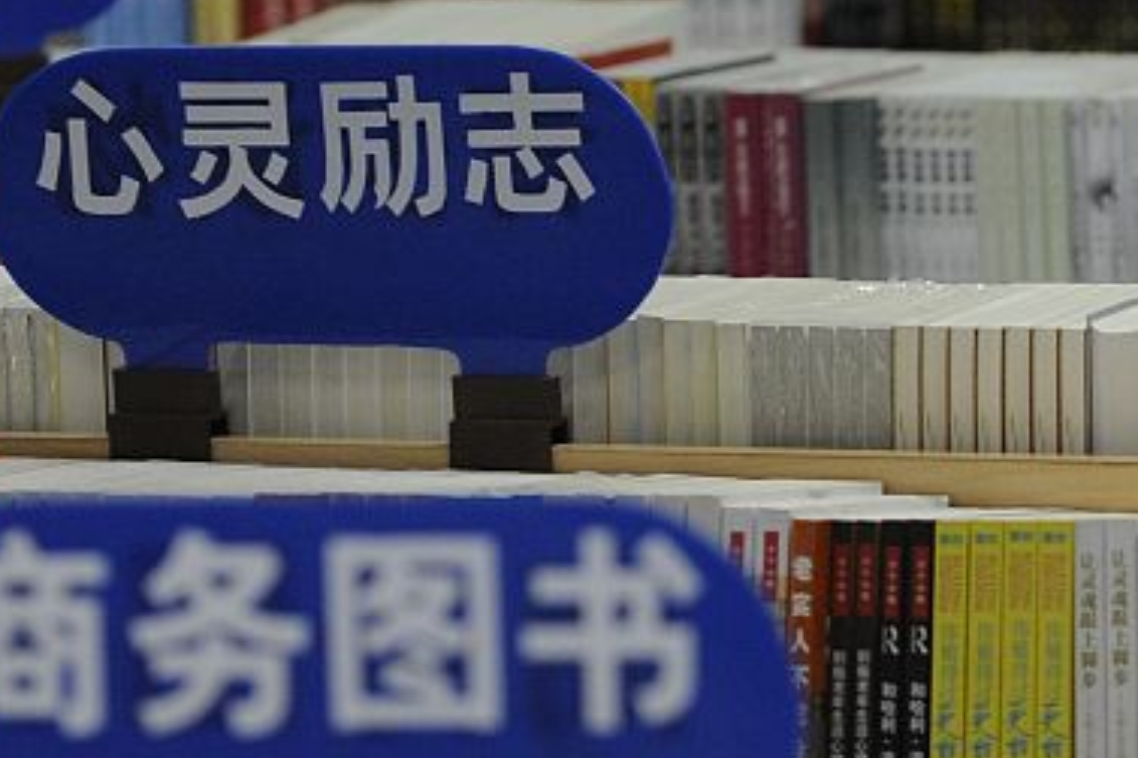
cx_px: 1244
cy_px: 275
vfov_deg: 3.6
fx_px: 12070
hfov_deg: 5.4
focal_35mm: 382
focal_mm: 120
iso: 2000
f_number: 3.5
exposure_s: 1/125
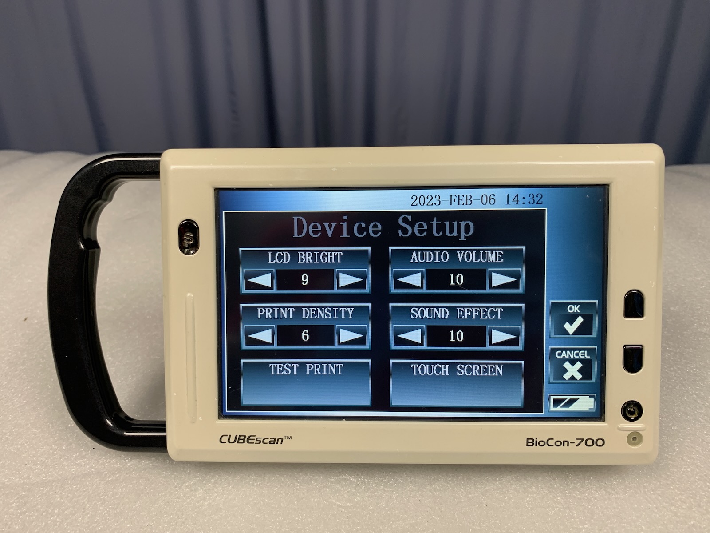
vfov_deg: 53.1
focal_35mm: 26
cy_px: 266
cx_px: 355
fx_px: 533
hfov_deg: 67.3
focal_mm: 4.25
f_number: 1.8
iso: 100
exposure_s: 1/121
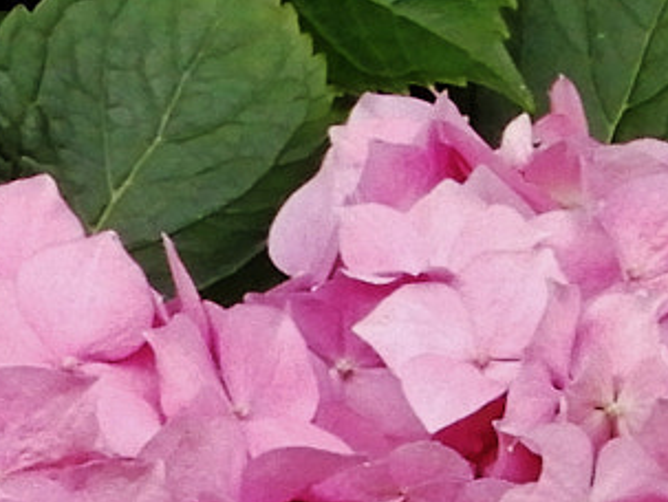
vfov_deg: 0.7
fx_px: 39124
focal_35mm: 2025
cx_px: -137
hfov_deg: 1.0
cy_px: 1209
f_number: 6.3
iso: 280
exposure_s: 1/125
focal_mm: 53.5
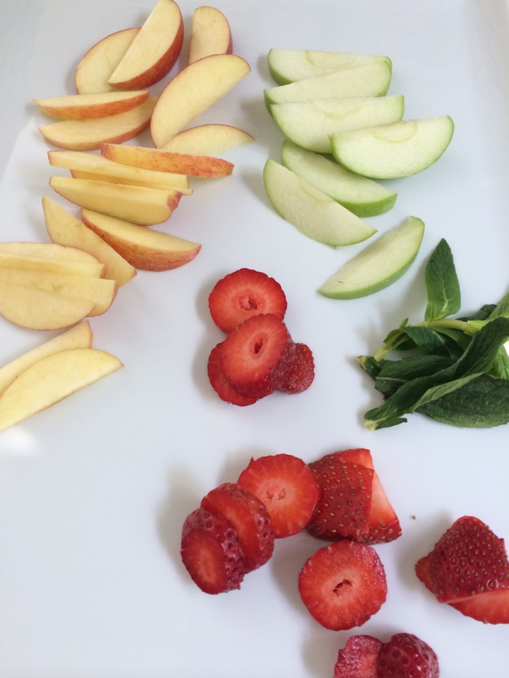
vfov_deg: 60.0
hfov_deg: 46.8
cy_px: 339
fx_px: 588
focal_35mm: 30
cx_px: 254
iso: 80
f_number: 2.2
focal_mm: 4.12
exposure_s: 1/30
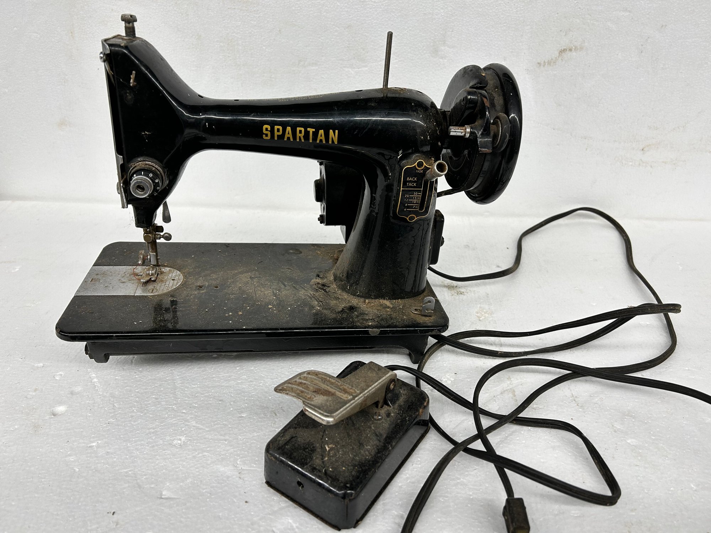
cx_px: 356
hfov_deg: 67.3
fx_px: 534
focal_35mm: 26
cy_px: 266
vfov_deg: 53.1
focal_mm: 5.7
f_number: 1.5
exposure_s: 1/113
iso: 64
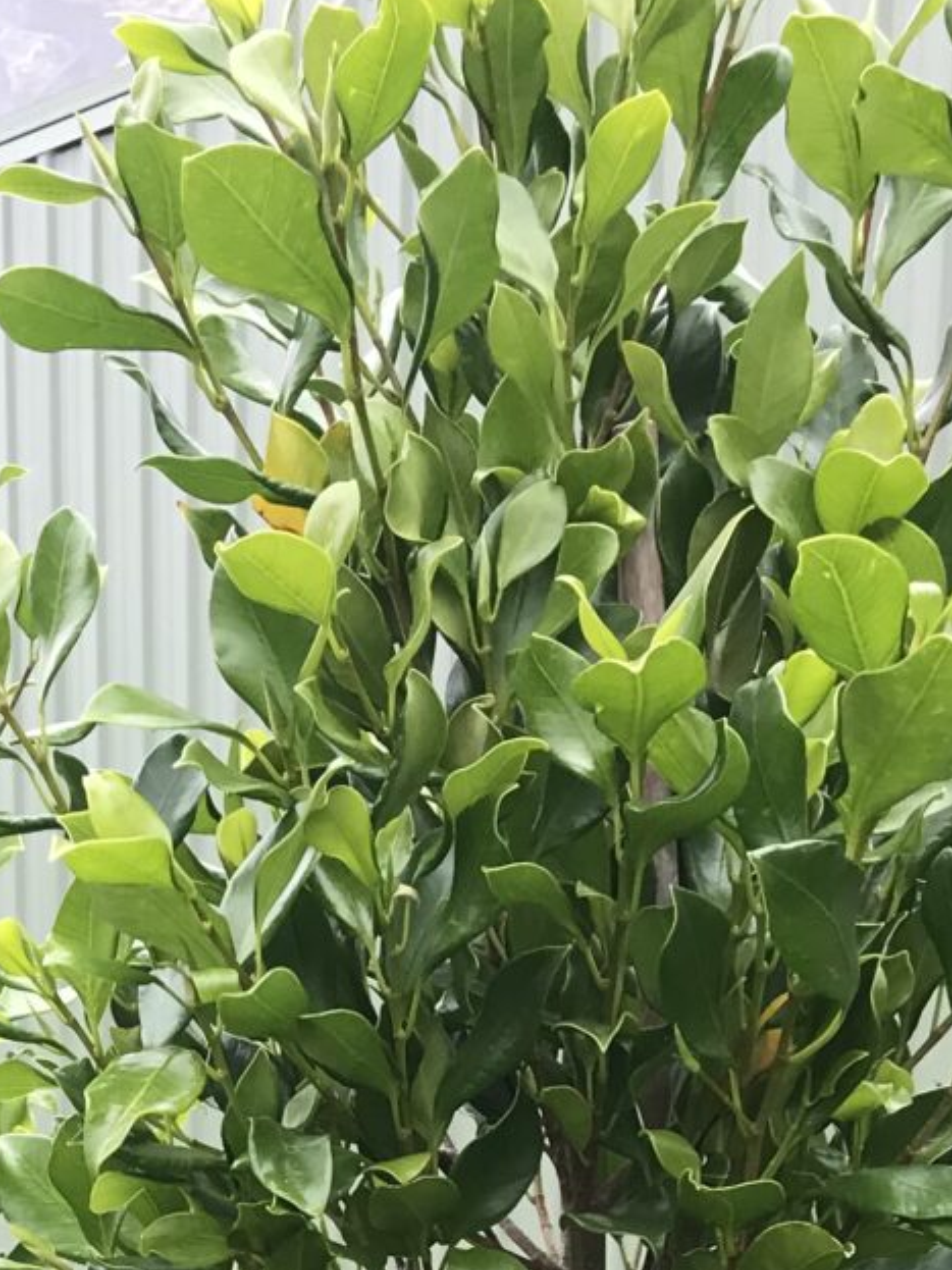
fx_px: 3375
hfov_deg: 15.6
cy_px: 2002
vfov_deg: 18.4
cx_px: -88
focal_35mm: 92
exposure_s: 1/476
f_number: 1.8
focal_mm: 3.99
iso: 20
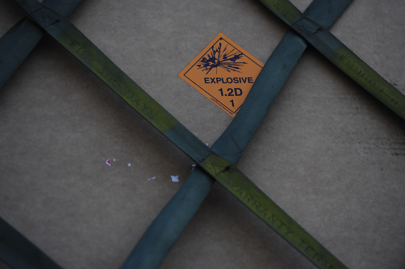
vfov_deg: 6.9
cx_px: 202
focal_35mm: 200
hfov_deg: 10.3
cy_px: 134
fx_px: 2249
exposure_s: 1/400
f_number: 4
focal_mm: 200
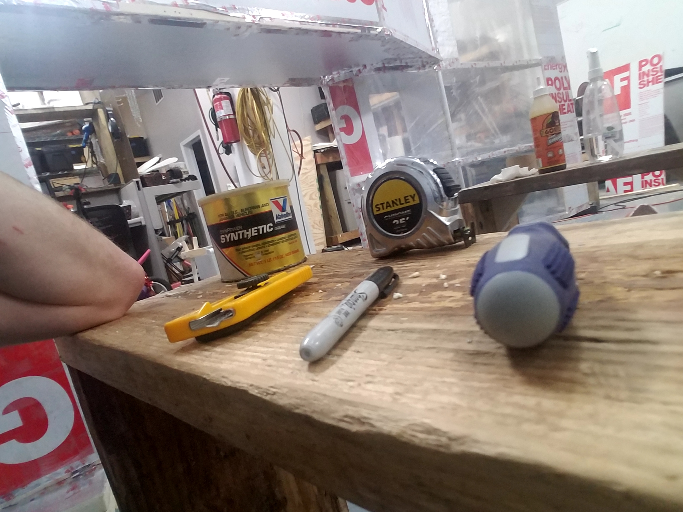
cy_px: 256
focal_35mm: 21
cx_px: 342
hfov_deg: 79.0
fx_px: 414
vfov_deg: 63.4
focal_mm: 2.1
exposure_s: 1/30
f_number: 1.7
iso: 80
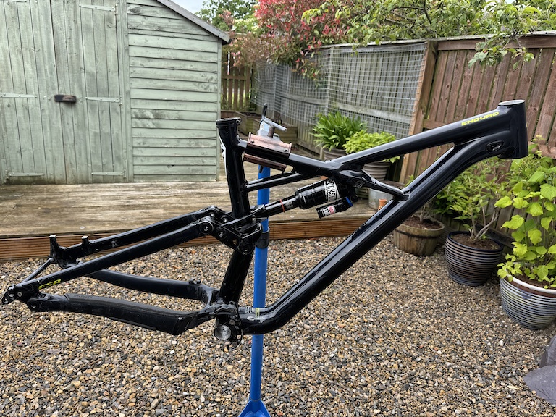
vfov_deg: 54.9
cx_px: 277
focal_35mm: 25
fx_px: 402
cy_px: 205
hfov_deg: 69.4
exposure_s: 1/802
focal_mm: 6.76
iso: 80
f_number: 1.78
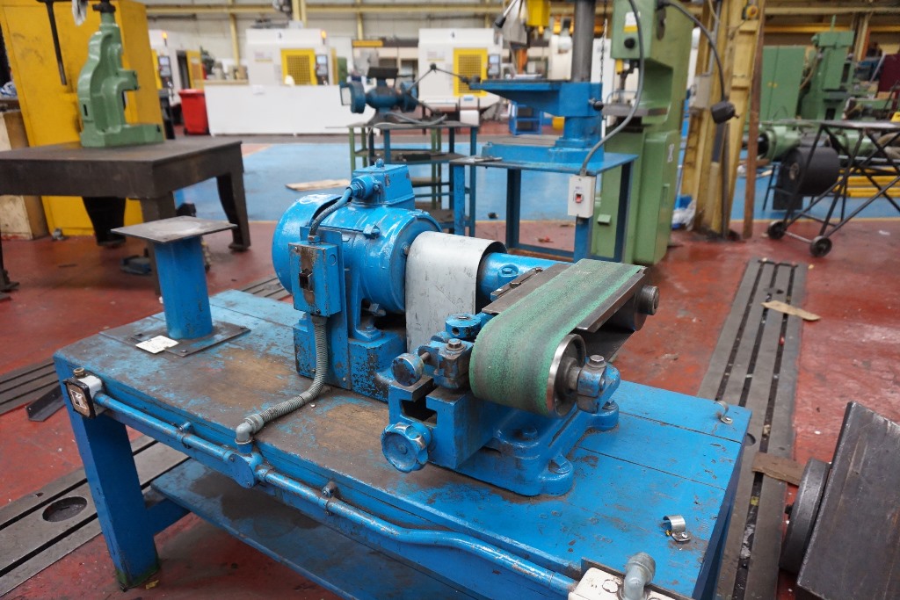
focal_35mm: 24
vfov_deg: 53.1
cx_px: 450
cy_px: 300
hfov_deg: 73.7
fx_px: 600
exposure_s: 1/160
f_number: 4
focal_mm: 16
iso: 1600
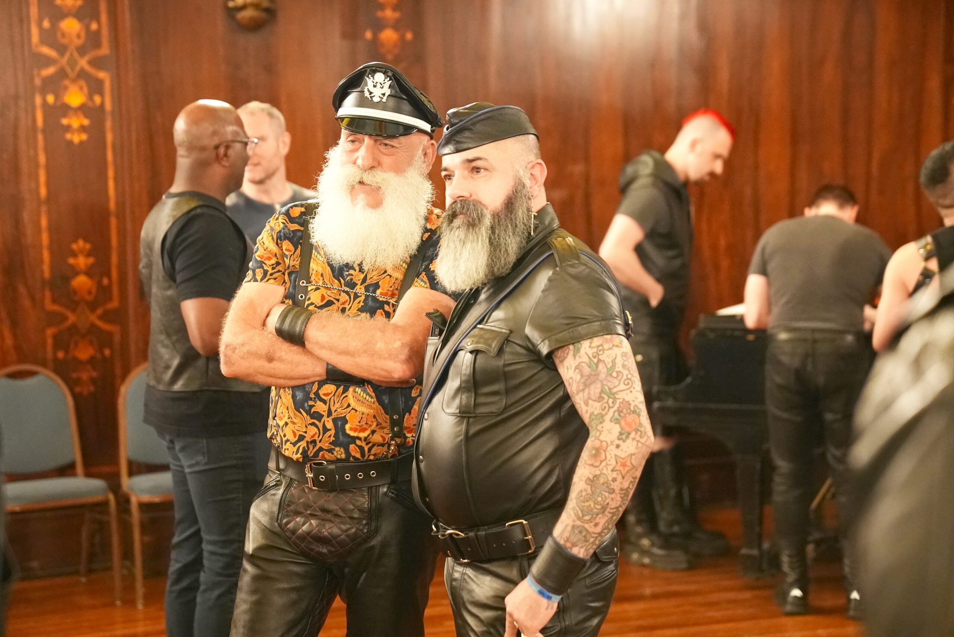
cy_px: 318
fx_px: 1856
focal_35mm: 70
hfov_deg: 28.8
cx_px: 477
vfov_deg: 19.5
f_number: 2.8
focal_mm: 70
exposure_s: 1/160
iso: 10000
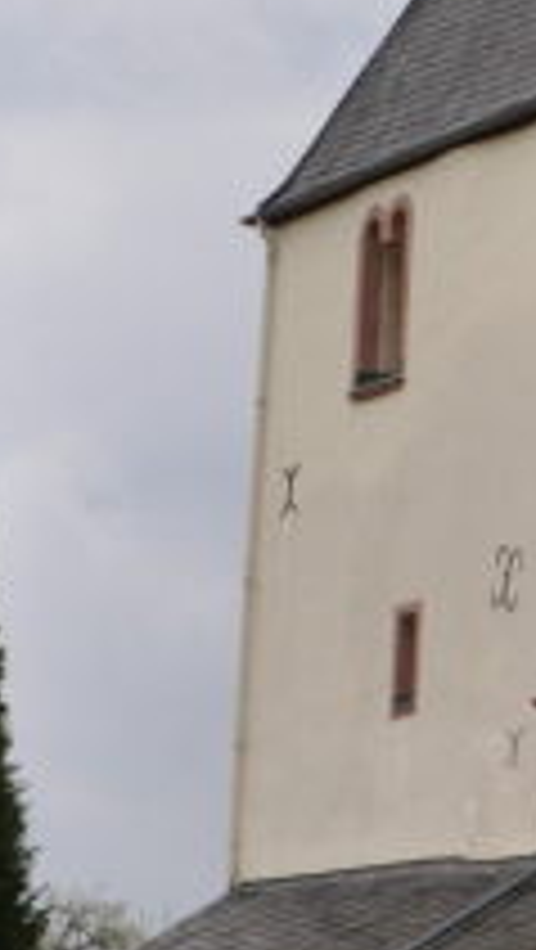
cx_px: 1131
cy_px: 41
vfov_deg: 10.2
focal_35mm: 209
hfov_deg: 5.7
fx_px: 5270
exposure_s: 1/250
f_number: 8
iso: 200
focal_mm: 22
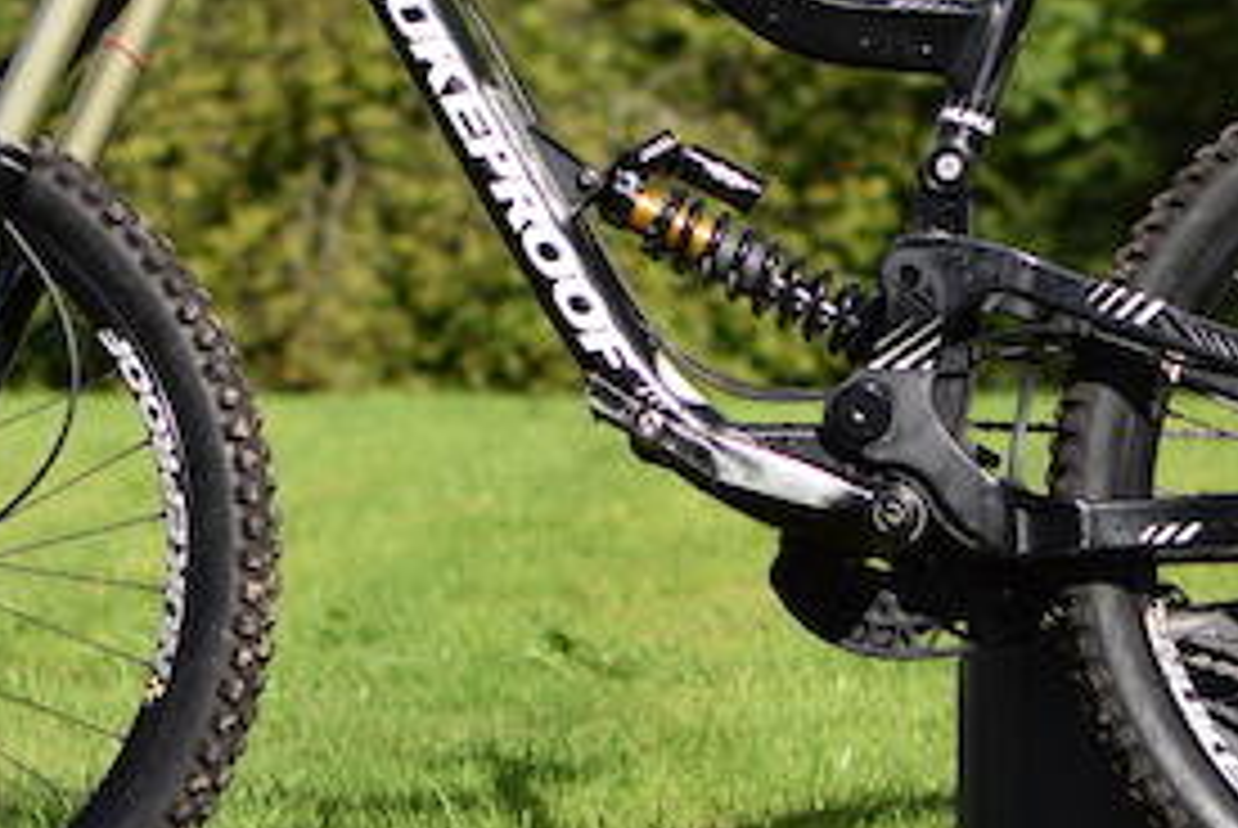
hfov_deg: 13.5
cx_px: 680
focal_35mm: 152
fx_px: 5248
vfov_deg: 9.0
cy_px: 209
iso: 100
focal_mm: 35
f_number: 2.2
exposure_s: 1/4000
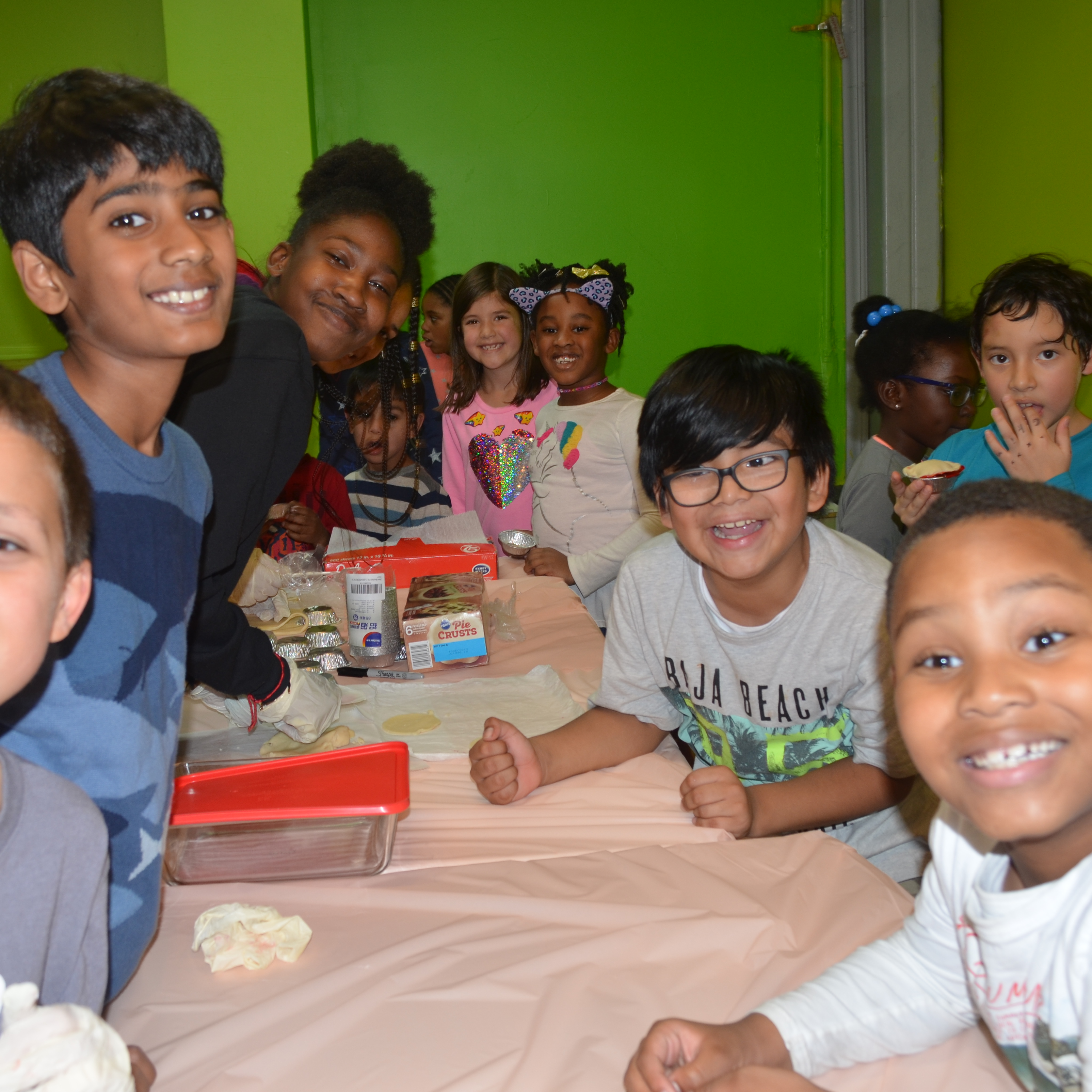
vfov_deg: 39.2
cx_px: 501
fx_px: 1535
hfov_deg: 39.1
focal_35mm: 43
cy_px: 548
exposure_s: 1/30
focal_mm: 22
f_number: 5.6
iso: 200
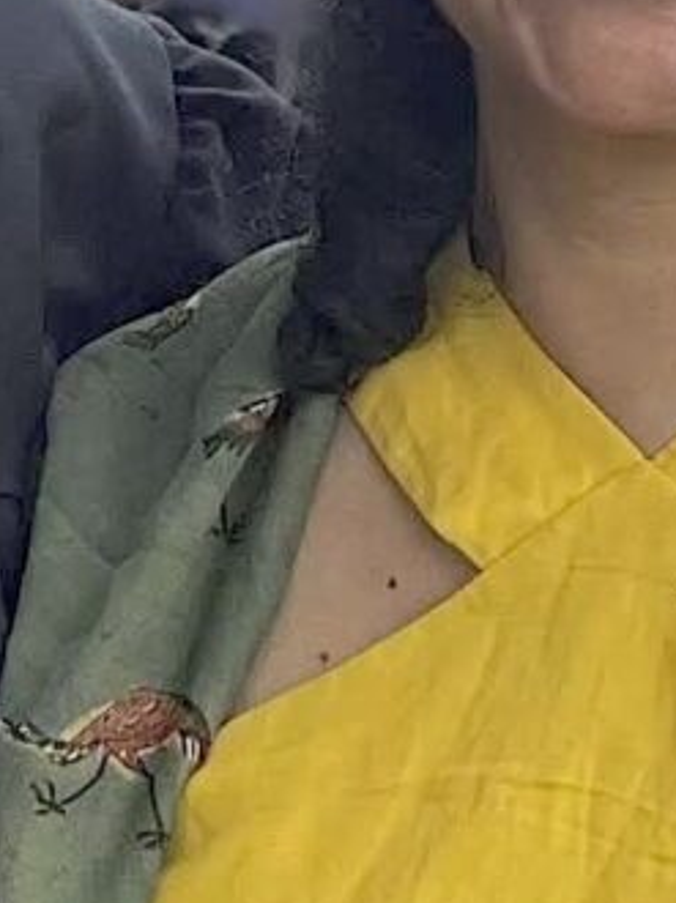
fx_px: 10533
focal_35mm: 404
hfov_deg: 3.7
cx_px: 36
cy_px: -1029
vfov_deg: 4.8
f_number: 2
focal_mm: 6
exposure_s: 1/252
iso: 25
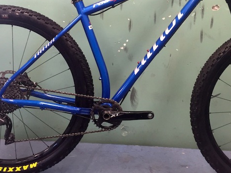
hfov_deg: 38.2
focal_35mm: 50
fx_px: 334
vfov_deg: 28.7
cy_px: 47
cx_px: 118
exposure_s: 1/30
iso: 64
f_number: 2.2
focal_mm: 4.15
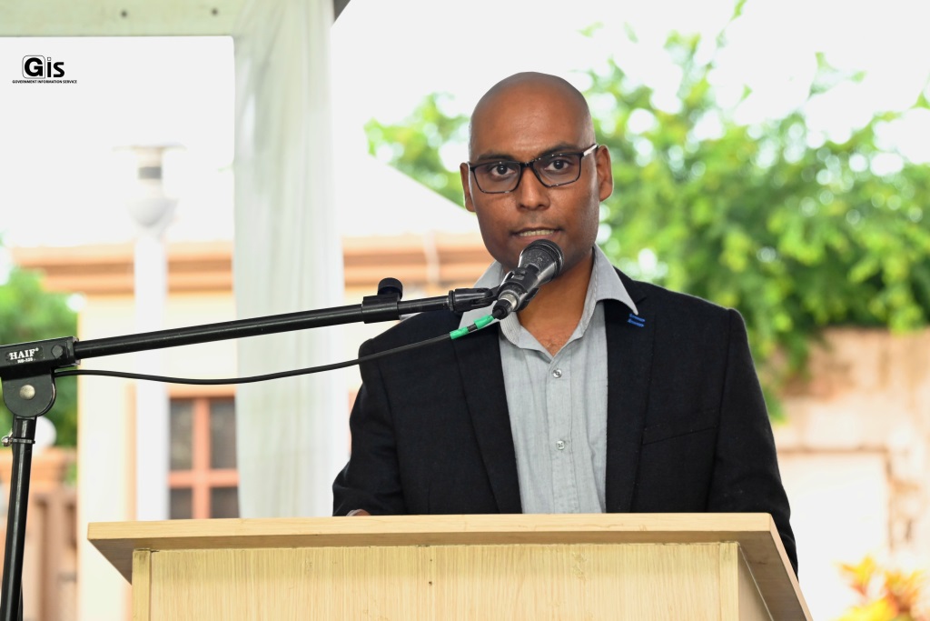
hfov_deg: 16.4
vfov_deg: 11.0
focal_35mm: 125
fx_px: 3229
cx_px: 465
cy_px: 310
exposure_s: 1/100
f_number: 7.1
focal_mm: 125
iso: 2500
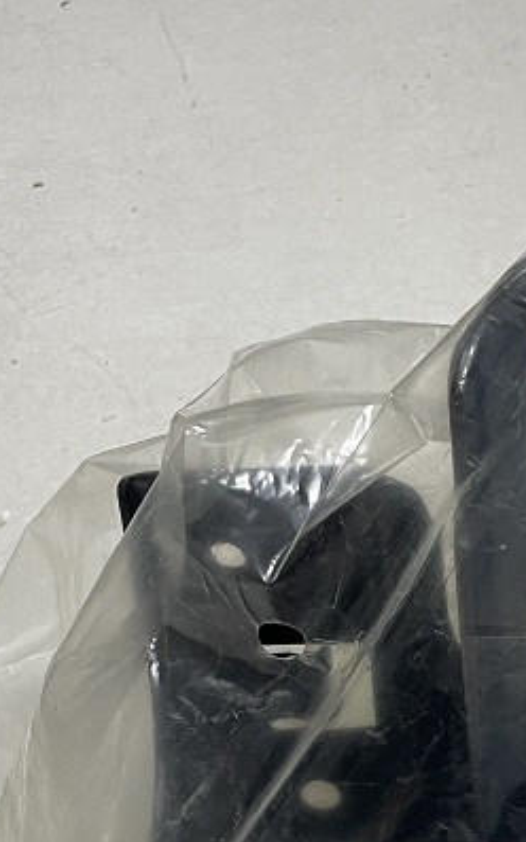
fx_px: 1606
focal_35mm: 70
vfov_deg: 28.6
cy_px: 698
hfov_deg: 17.4
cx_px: 702
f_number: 1.6
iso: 80
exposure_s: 1/50
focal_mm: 4.2
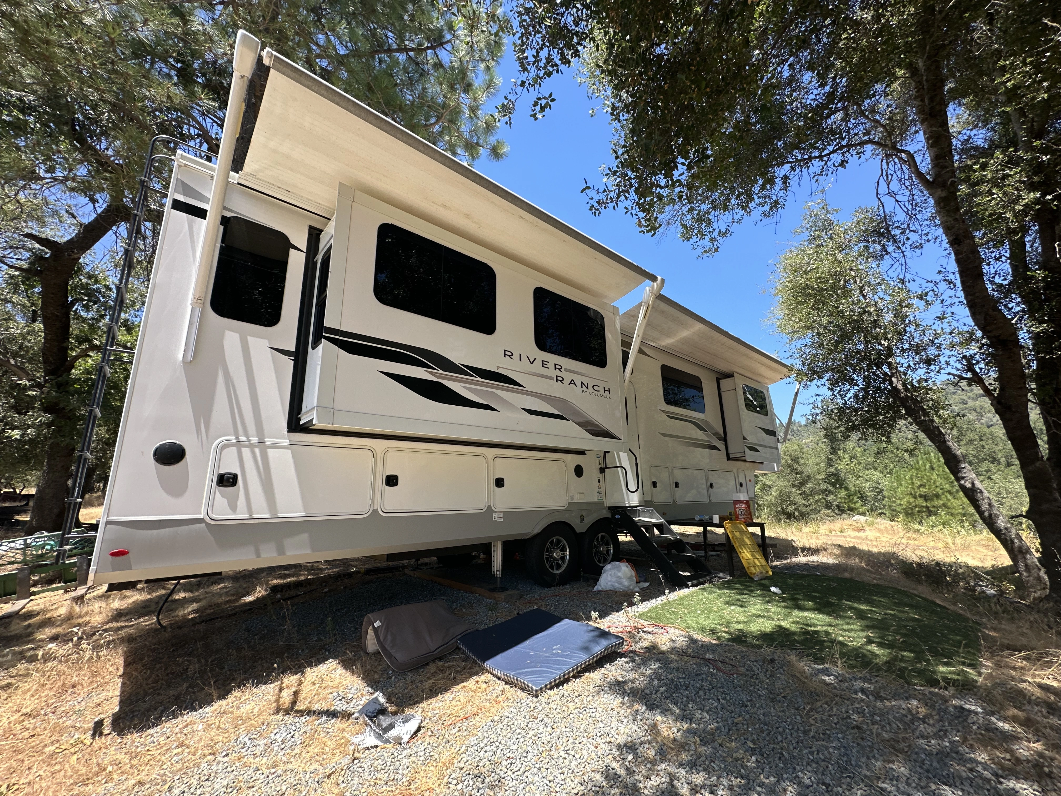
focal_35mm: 14
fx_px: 429
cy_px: 398
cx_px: 530
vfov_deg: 85.7
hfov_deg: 102.1
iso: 40
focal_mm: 2.22
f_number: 2.2
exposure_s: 1/485
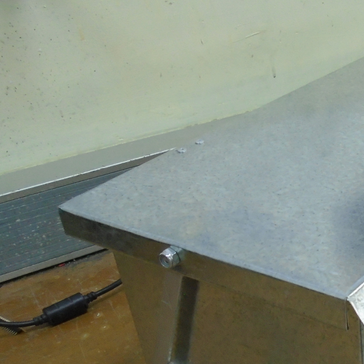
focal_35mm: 58
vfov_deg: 28.8
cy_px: 299
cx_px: 403
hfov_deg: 27.1
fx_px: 690
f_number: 3.2
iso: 250
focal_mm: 4.6
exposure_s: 1/30
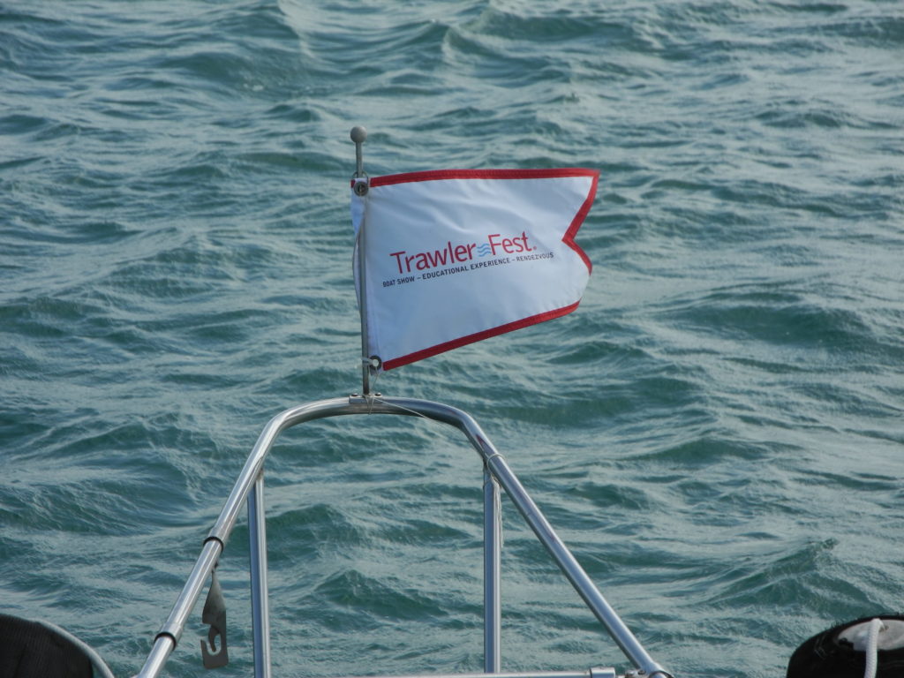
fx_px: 5223
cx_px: 452
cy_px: 339
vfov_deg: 7.4
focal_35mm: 200
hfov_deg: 9.9
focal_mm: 42.6
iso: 100
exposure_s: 1/640
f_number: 5.6
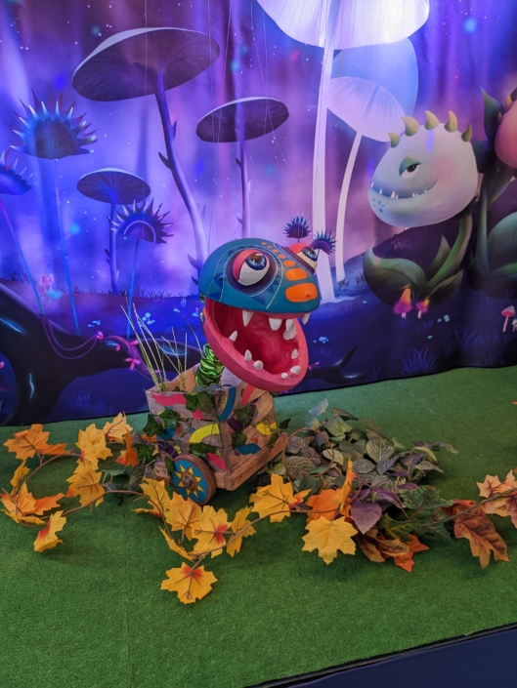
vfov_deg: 65.3
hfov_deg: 51.4
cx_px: 258
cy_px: 344
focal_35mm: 27
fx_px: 538
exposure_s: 1/204
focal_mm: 4.38
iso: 21
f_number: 1.73
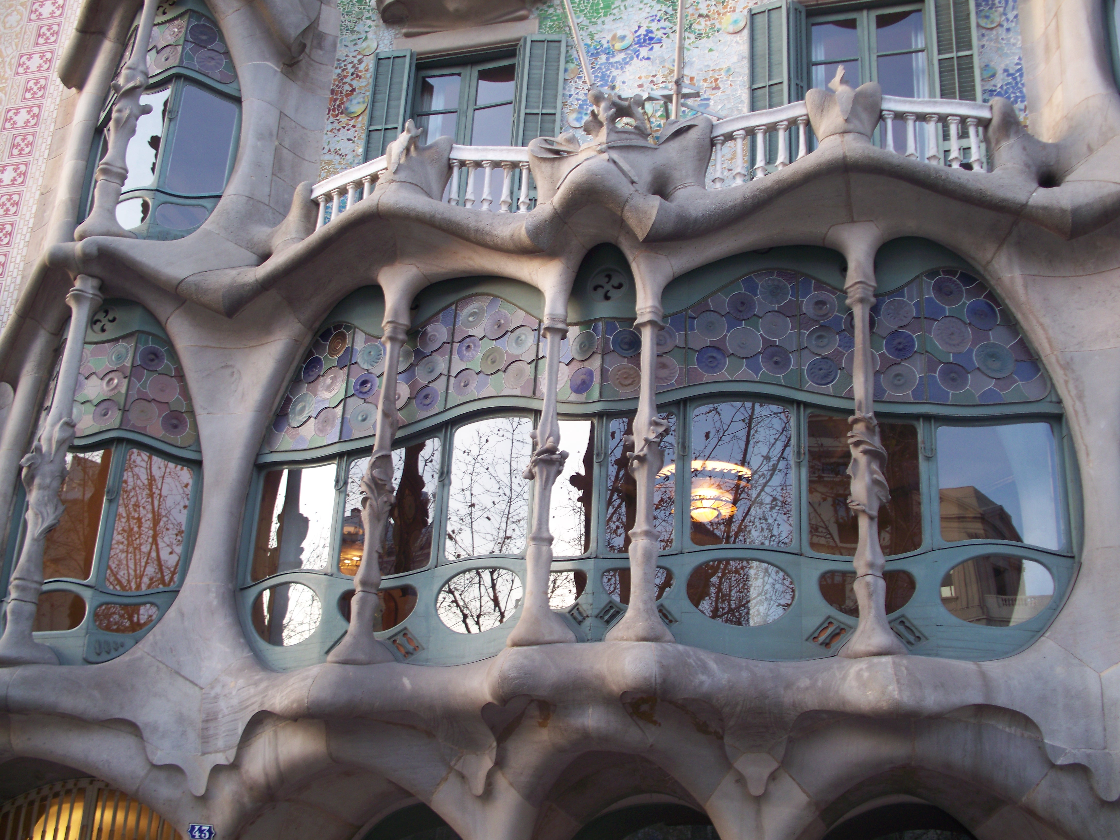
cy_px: 420
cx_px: 560
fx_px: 1488
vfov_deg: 31.5
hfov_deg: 41.2
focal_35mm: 46
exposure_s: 1/30
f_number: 2.9
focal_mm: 9.86
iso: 80
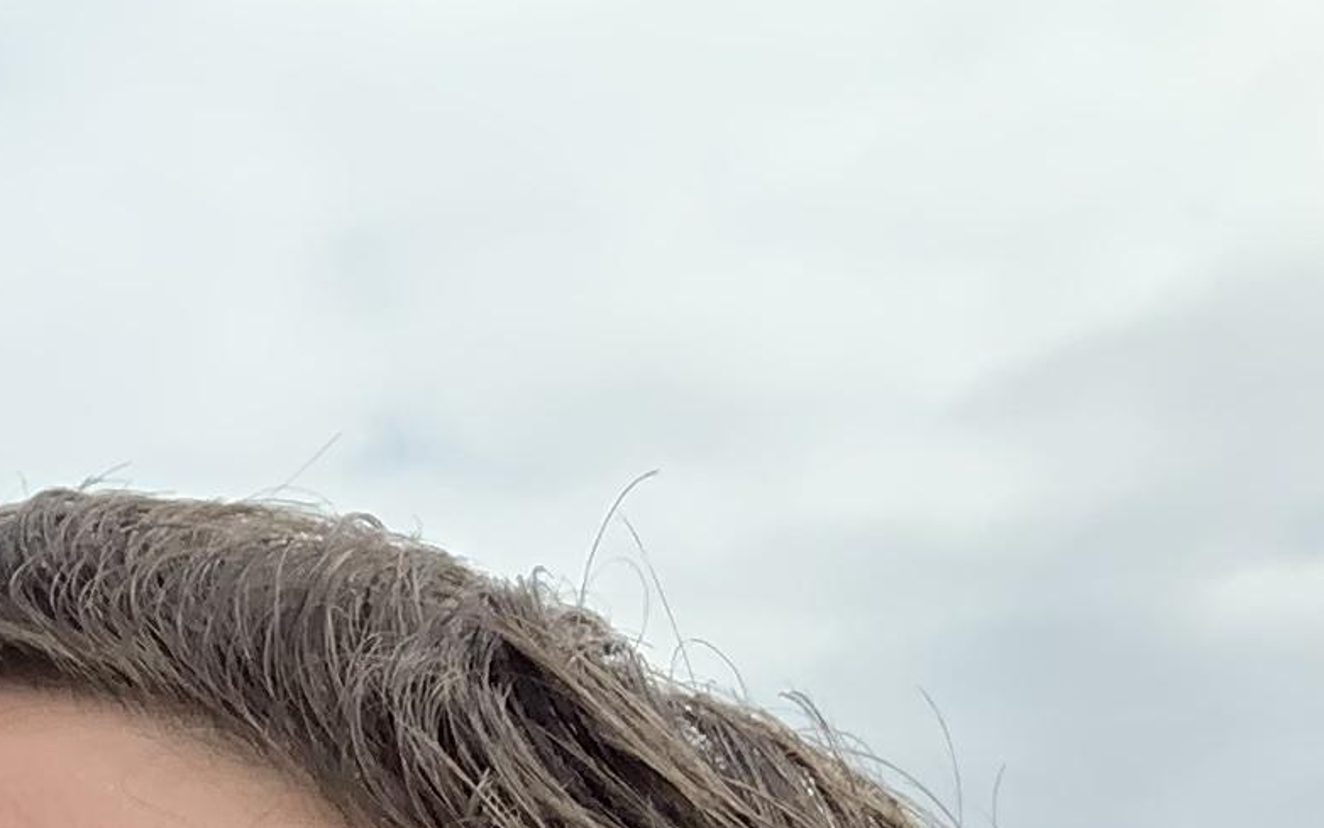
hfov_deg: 14.8
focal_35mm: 134
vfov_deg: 9.0
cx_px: -471
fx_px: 4836
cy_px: 1835
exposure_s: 1/739
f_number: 2.2
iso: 16
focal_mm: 2.87
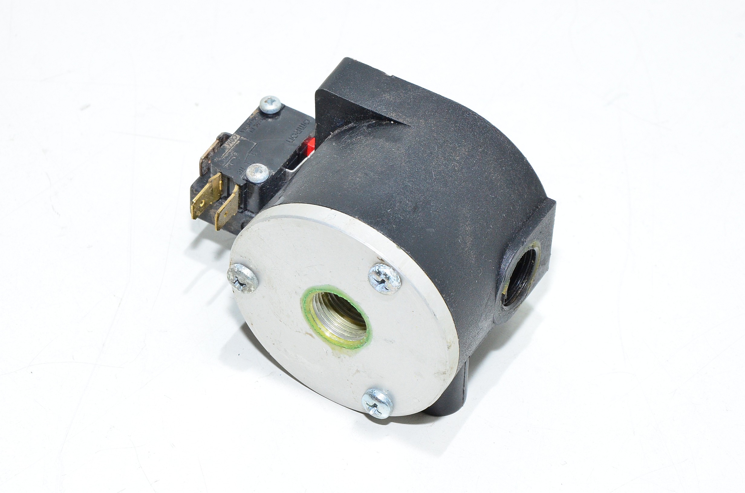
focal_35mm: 158
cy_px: 246
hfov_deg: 13.1
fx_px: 3253
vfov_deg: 8.7
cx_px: 372
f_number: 16
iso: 1600
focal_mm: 105
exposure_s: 1/50
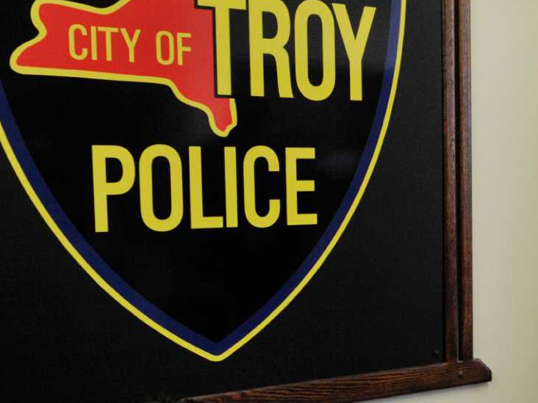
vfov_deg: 18.8
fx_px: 1212
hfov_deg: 22.9
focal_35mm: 78
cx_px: 653
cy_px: 280
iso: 1600
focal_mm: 29
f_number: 4
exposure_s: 1/125
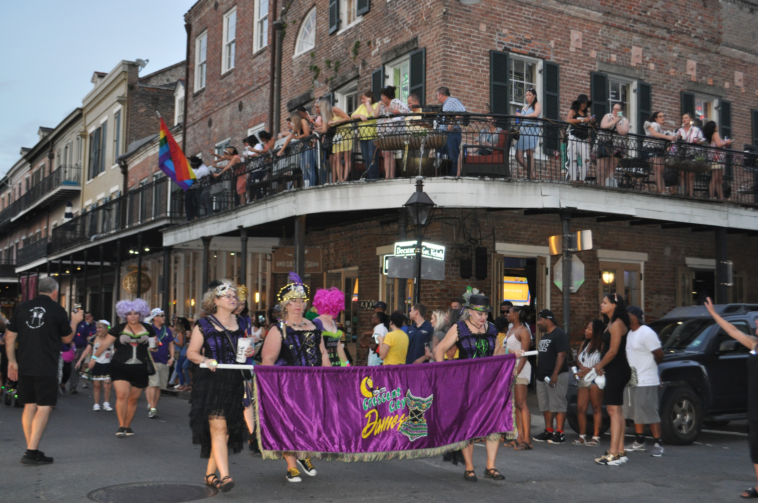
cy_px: 252
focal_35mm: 42
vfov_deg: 31.8
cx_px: 379
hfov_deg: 46.4
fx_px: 883
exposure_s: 1/60
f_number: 4.5
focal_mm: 28
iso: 800
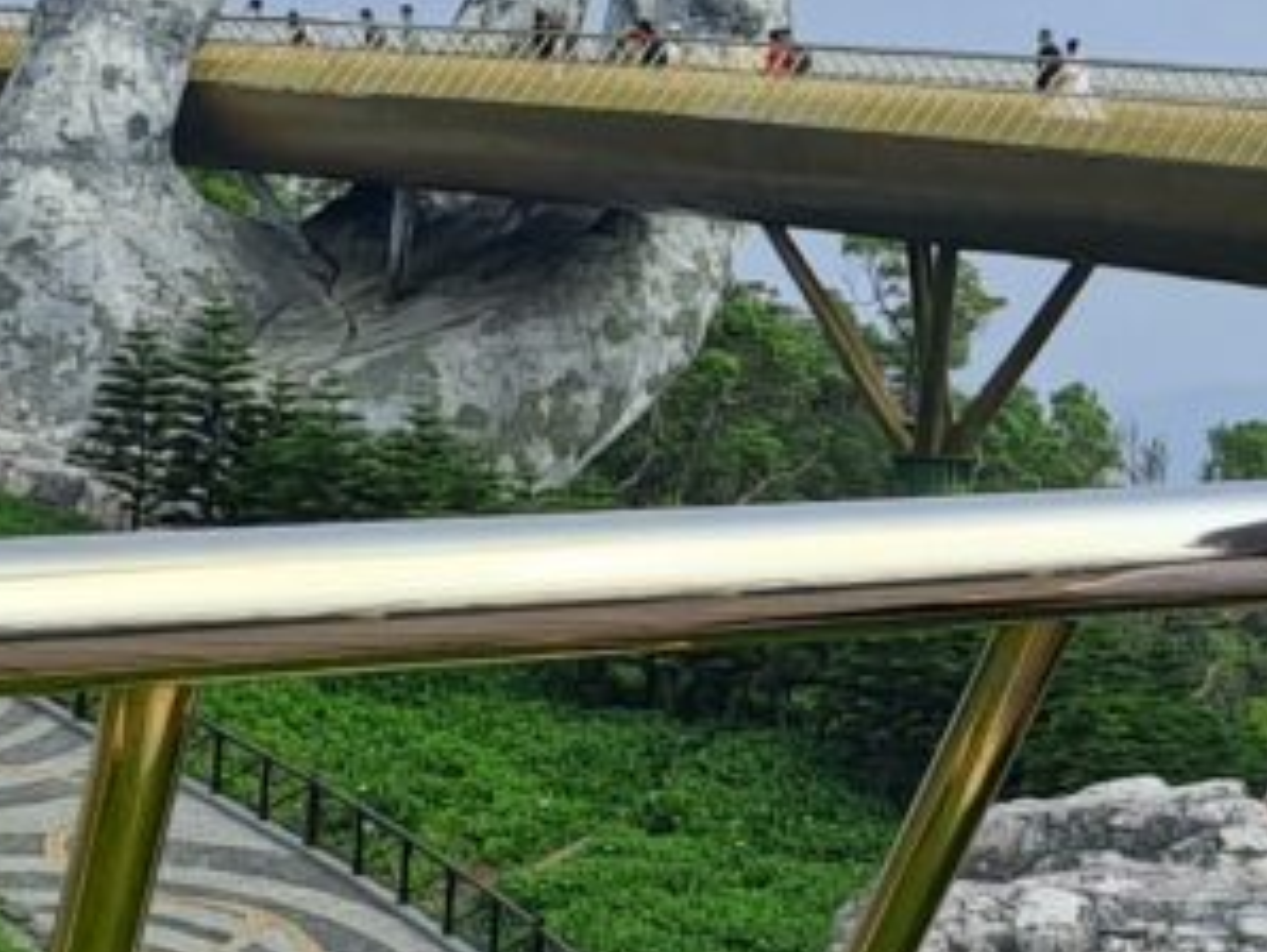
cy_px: 986
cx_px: 1888
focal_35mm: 104
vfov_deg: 14.0
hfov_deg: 17.1
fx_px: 3810
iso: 32
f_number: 1.8
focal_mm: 4.65
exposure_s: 1/1168
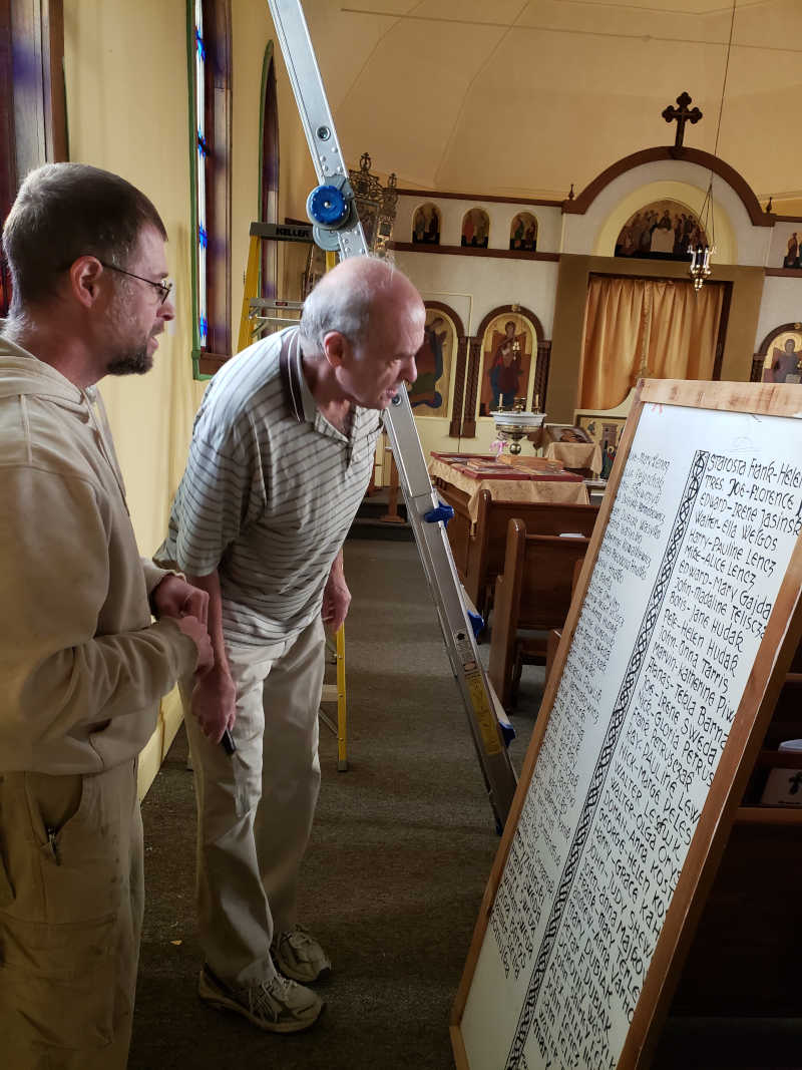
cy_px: 535
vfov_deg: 67.3
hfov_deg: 53.1
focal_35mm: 26
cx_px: 401
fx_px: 803
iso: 320
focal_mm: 4.3
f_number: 1.5
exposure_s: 1/120
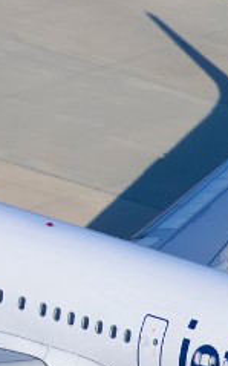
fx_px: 17002
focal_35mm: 1707
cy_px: 272
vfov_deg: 1.2
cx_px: -61
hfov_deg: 0.8
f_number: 8
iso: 320
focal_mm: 400
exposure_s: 1/1600
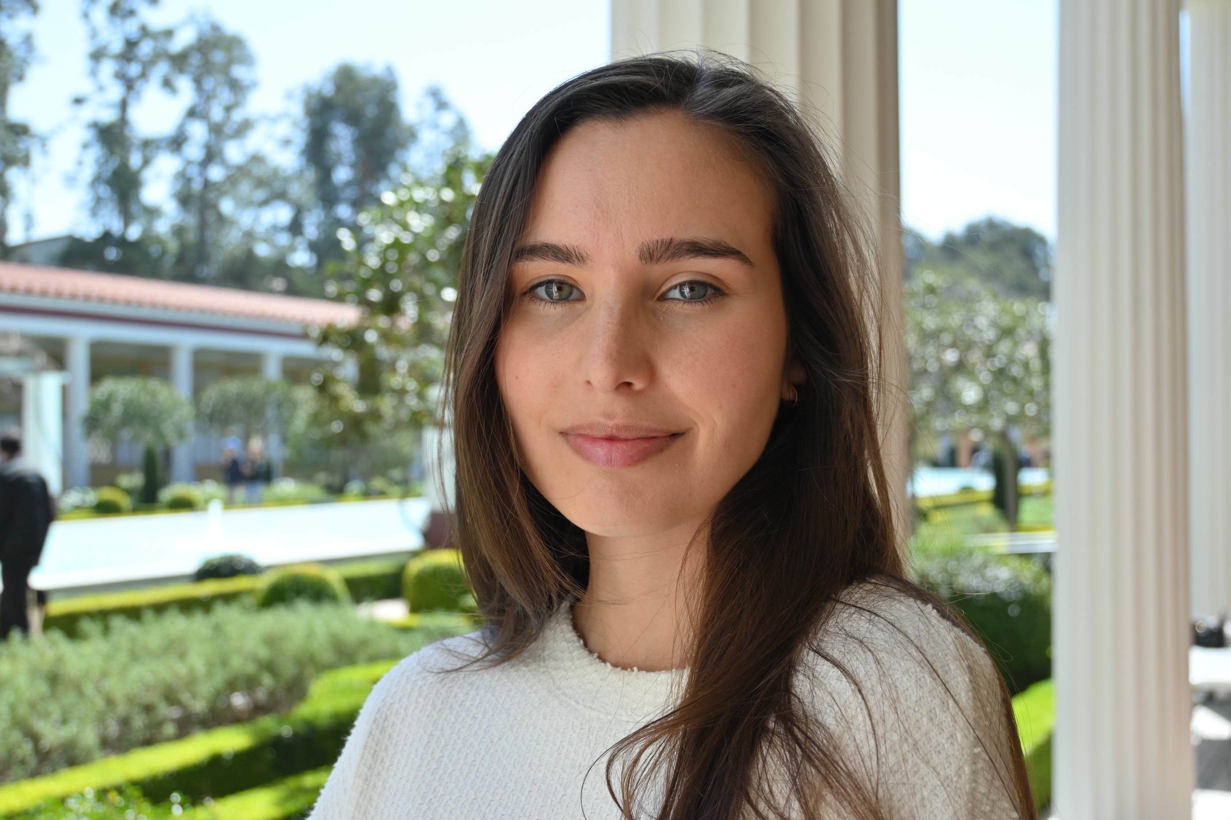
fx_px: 1692
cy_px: 410
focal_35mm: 50
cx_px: 616
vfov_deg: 27.3
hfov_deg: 40.0
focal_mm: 33
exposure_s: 1/250
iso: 110
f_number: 5.6
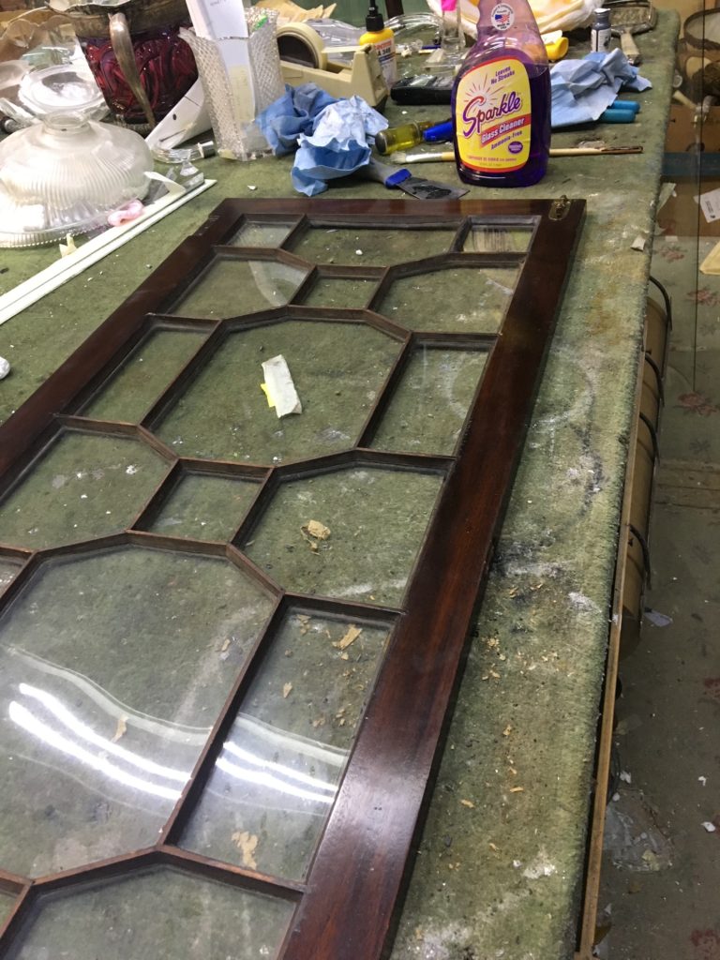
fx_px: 804
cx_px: 360
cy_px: 480
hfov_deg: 48.2
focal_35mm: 29
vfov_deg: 61.7
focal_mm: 4.15
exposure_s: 1/30
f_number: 2.2
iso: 125
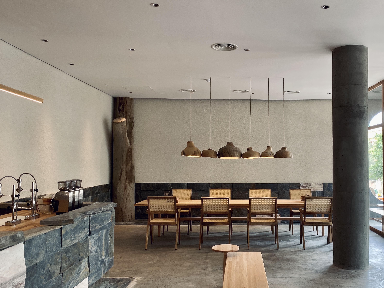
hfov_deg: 54.7
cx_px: 241
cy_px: 146
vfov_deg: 42.9
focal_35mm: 33
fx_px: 366
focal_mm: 4.25
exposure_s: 1/120
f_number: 1.8
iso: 100
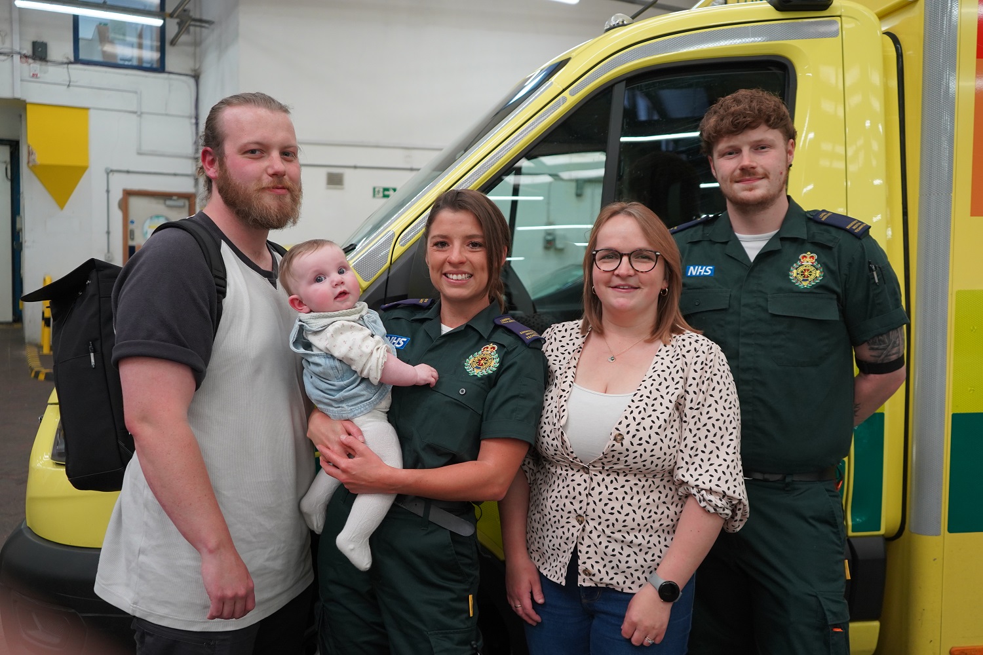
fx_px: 846
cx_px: 492
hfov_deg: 60.3
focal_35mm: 31
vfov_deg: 42.3
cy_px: 328
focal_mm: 31
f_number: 4
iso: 1250
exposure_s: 1/160
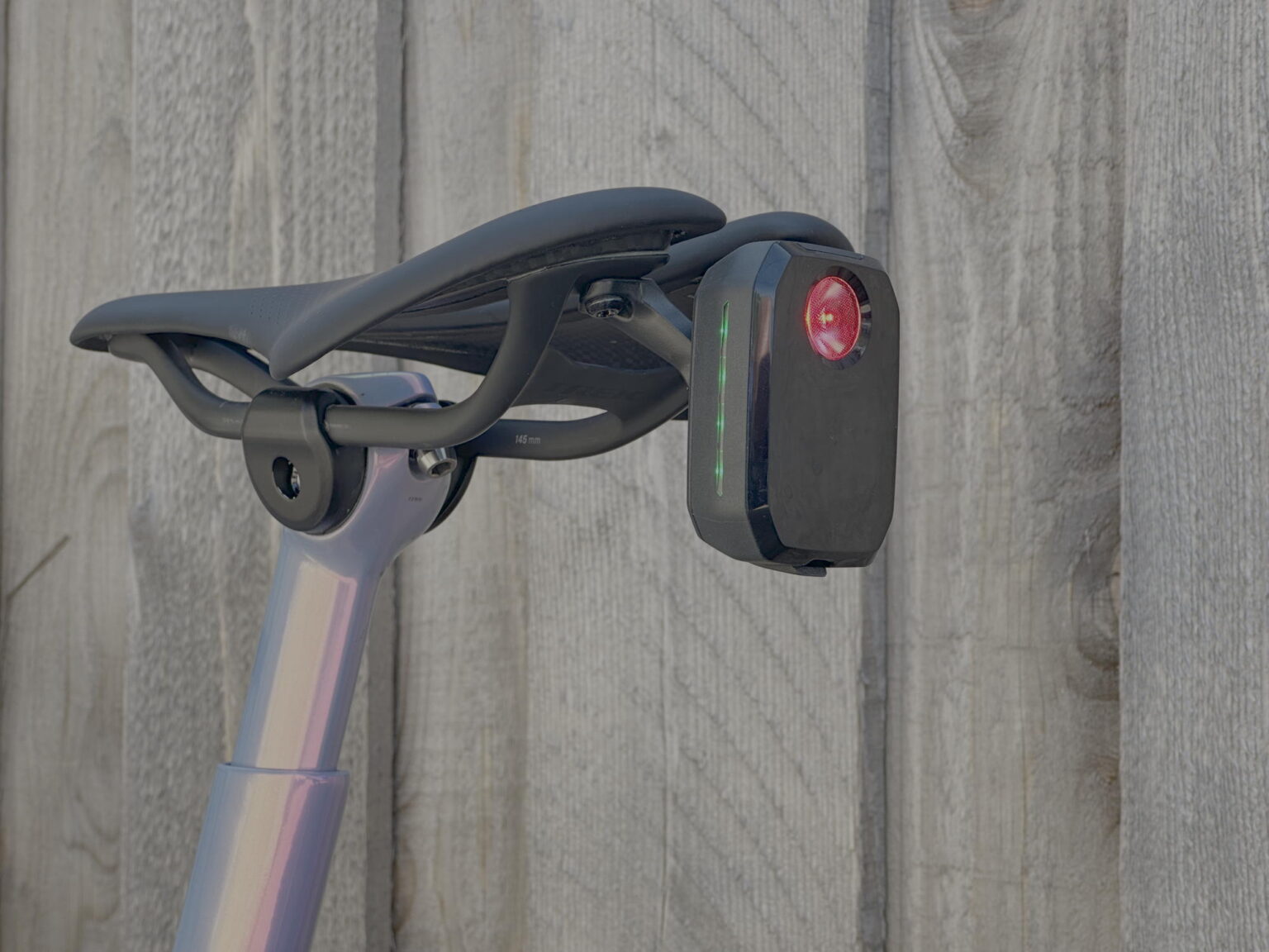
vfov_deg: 19.1
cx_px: 634
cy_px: 476
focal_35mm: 77
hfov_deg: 25.3
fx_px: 2823
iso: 50
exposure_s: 1/99
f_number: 2.8
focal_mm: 9
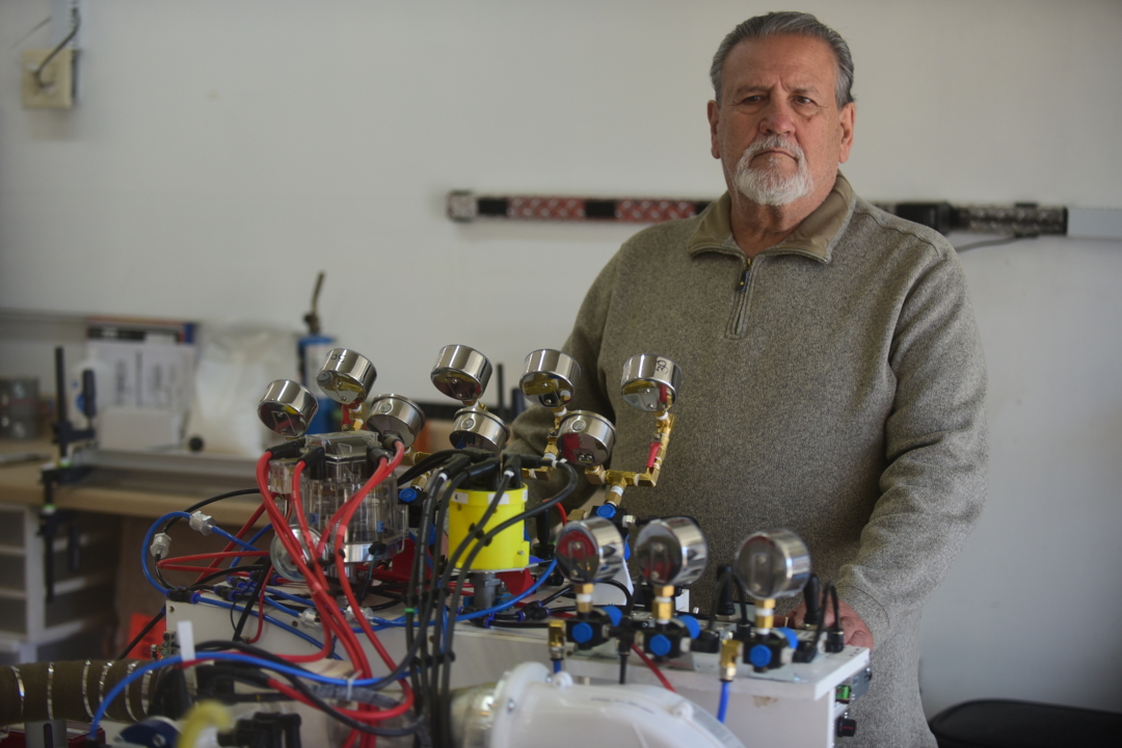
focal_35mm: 70
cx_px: 561
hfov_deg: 28.8
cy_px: 374
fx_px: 2181
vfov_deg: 19.5
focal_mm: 70
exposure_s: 1/800
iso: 560
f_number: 2.8
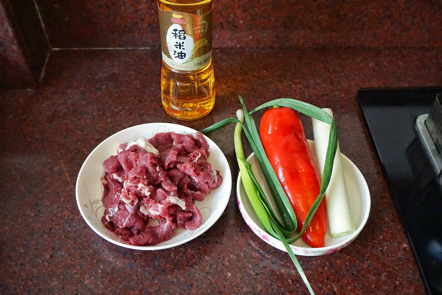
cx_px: 221
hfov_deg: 55.1
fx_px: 424
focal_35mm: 34
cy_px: 148
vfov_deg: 38.4
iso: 5000
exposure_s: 1/200
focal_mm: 23
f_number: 5.6
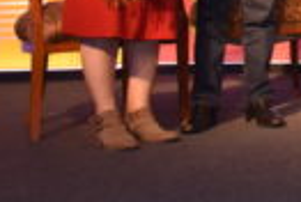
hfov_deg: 10.2
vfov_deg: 7.6
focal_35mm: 172
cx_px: 748
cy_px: -248
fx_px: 1446
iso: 800
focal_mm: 23
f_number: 4
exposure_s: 1/125
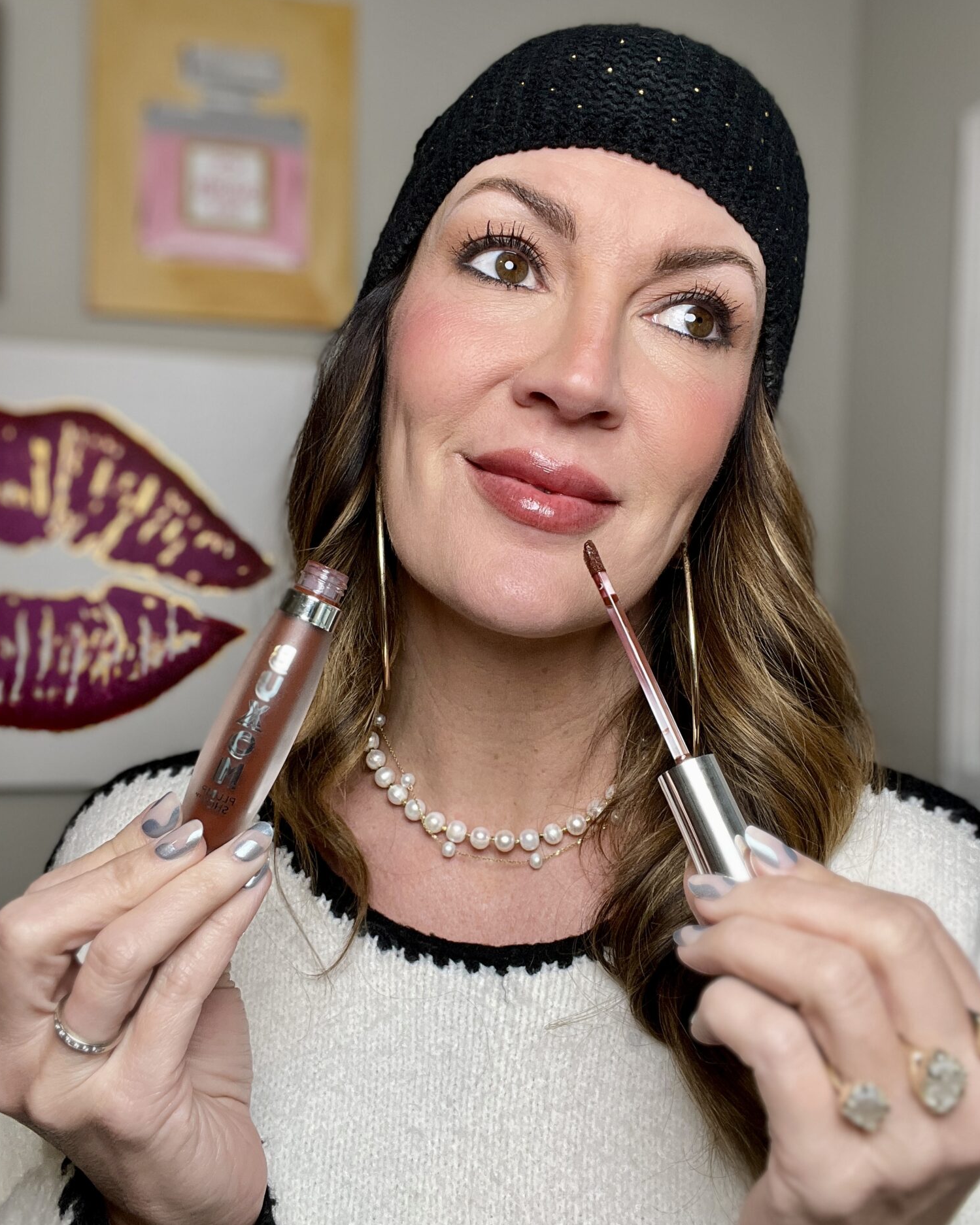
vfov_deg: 55.7
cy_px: 611
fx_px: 1160
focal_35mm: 32
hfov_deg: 45.8
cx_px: 494
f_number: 2.2
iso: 80
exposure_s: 1/60
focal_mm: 2.71
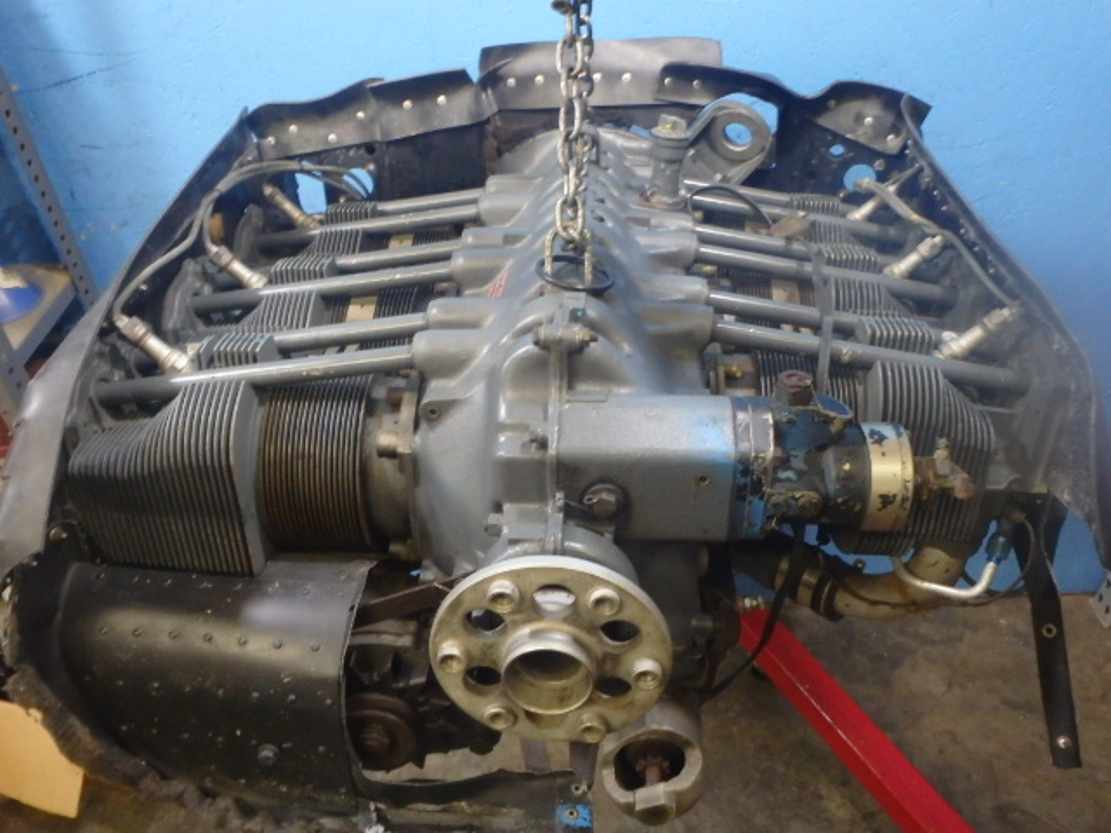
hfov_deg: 63.4
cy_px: 416
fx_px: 899
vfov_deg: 49.7
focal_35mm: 28
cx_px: 556
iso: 800
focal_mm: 5
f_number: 3.9
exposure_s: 1/13
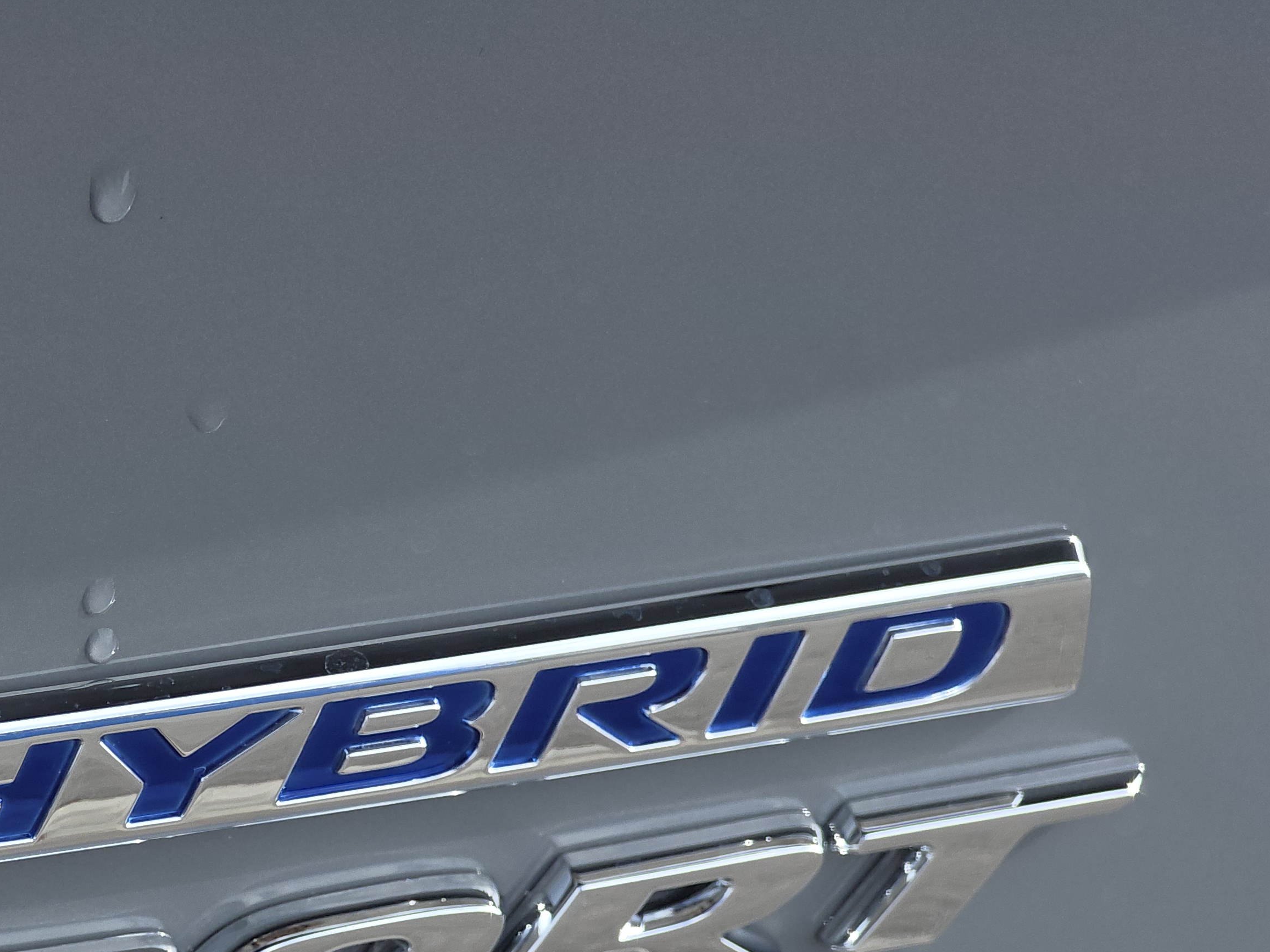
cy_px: 808
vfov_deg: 7.4
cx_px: 226
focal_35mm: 199
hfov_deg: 9.9
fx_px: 7301
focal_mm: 18.6
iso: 64
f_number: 3.4
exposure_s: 1/604
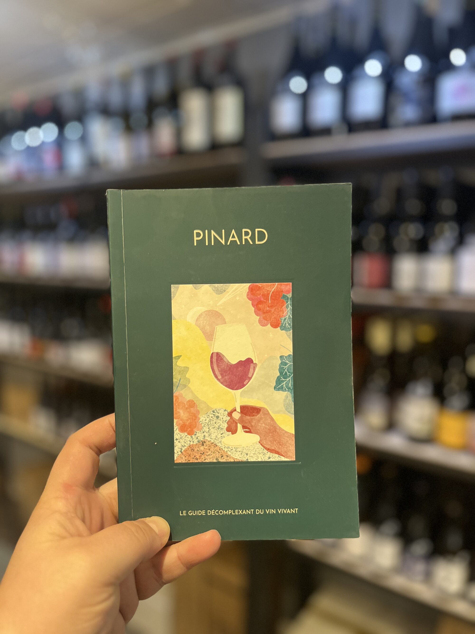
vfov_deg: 67.3
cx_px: 238
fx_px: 476
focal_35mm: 26
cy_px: 317
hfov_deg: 53.1
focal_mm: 5.1
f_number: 1.6
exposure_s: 1/50
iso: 320
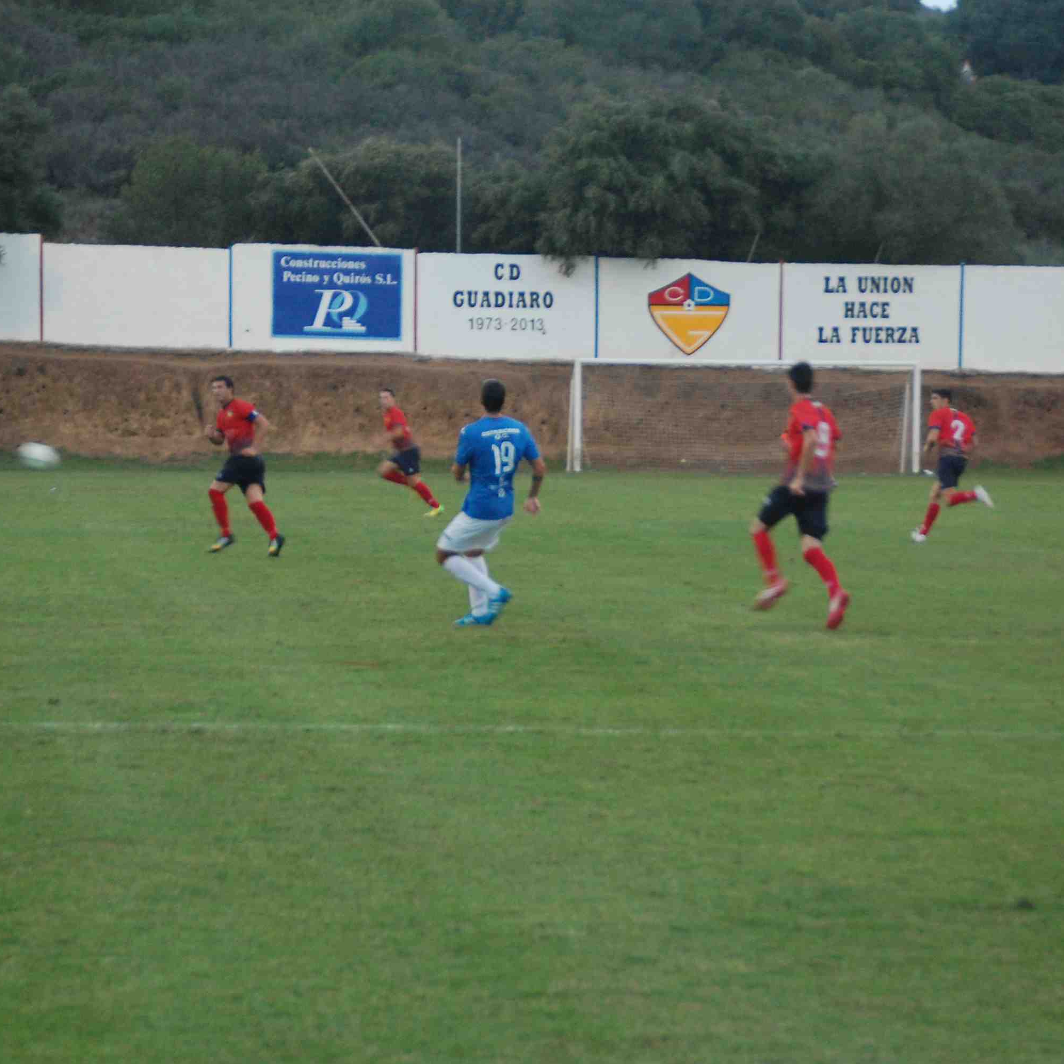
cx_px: 592
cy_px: 533
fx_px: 4138
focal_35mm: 119
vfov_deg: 14.7
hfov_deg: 14.6
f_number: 5.3
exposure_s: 1/60
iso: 800
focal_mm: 62
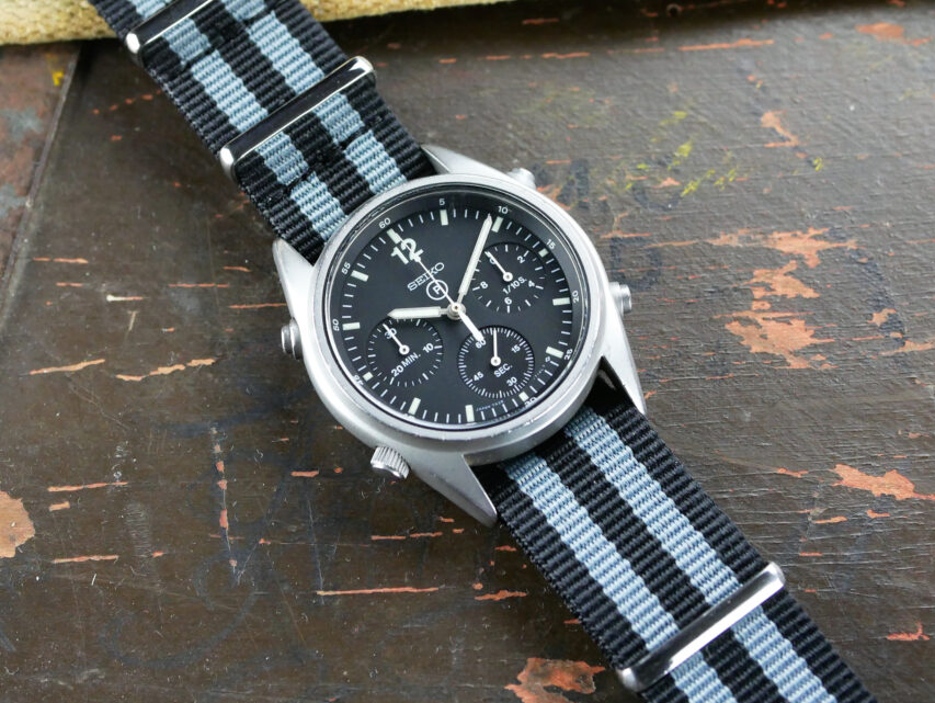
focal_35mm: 72
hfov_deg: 27.0
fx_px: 1946
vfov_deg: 20.5
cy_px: 325
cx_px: 474
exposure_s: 1/200
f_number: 4.5
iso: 1600
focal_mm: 30
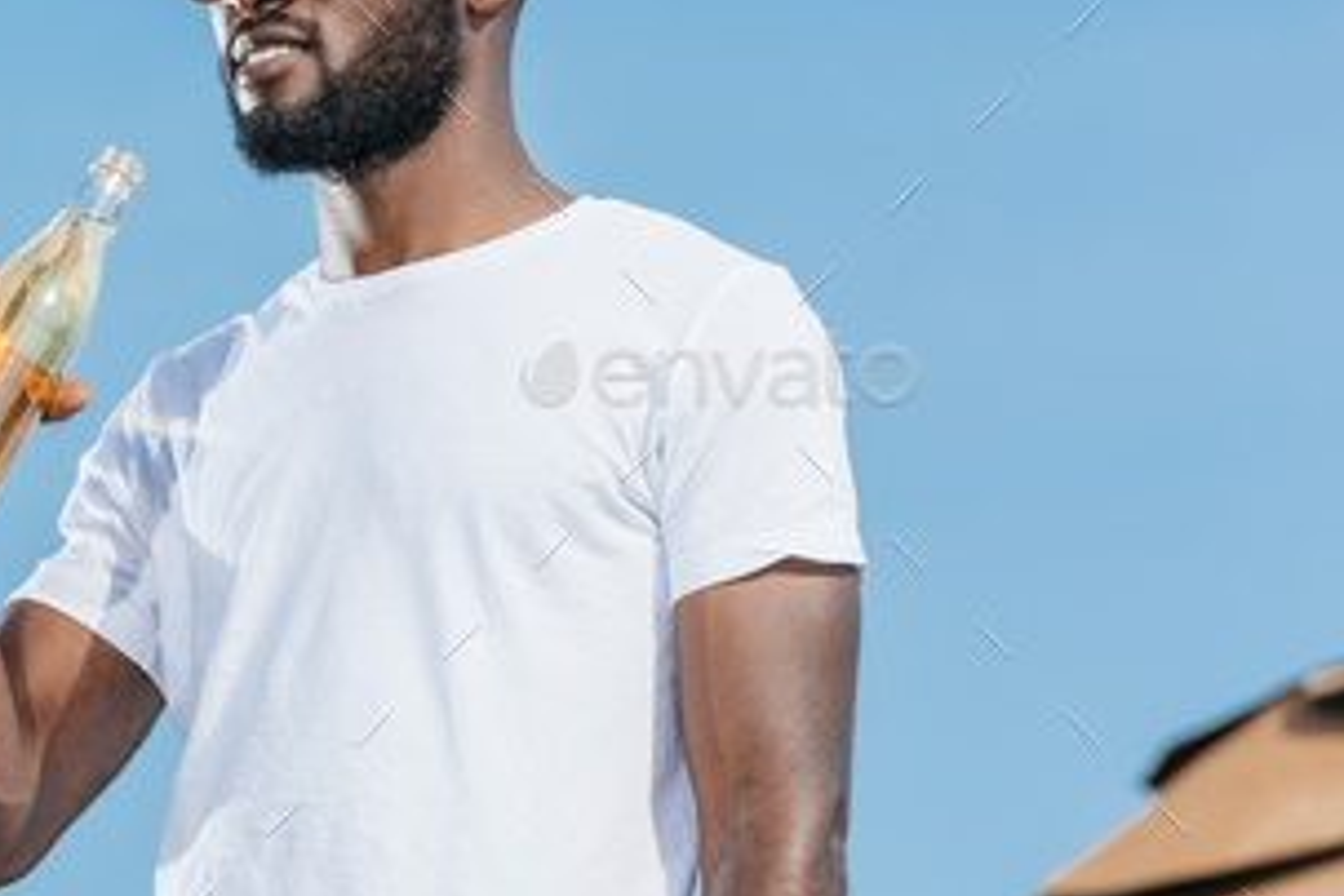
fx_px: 14559
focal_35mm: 390
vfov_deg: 3.5
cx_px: 40
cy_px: 581
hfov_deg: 5.3
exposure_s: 1/250
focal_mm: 200
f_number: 8
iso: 100
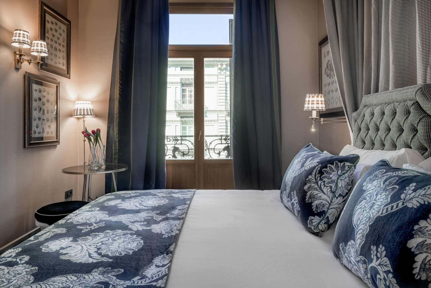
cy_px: 144
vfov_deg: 53.1
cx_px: 216
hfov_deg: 73.7
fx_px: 287
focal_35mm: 24
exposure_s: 1/25
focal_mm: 24
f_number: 11
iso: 64
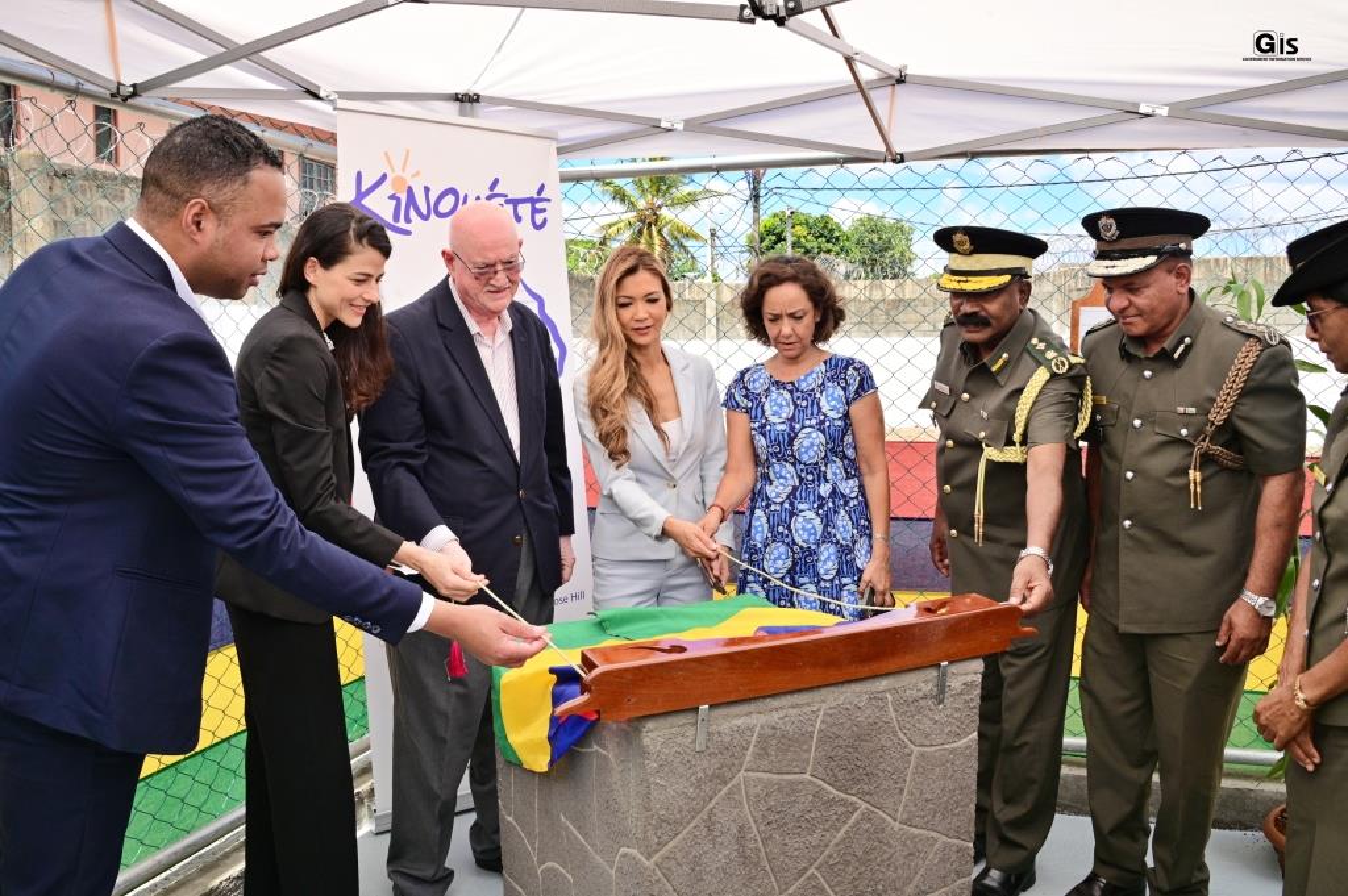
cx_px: 674
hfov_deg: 65.5
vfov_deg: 46.3
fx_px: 1048
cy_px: 448
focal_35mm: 28
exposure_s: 1/200
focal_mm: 28
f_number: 13
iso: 320
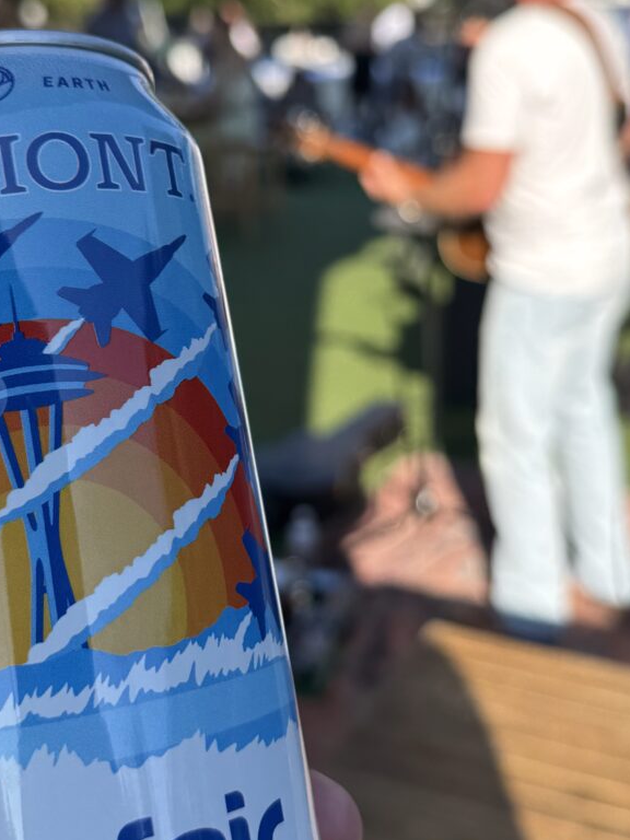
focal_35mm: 48
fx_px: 1165
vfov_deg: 39.5
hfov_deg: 30.3
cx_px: 304
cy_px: 348
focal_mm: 6.76
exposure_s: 1/2174
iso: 80
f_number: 1.78
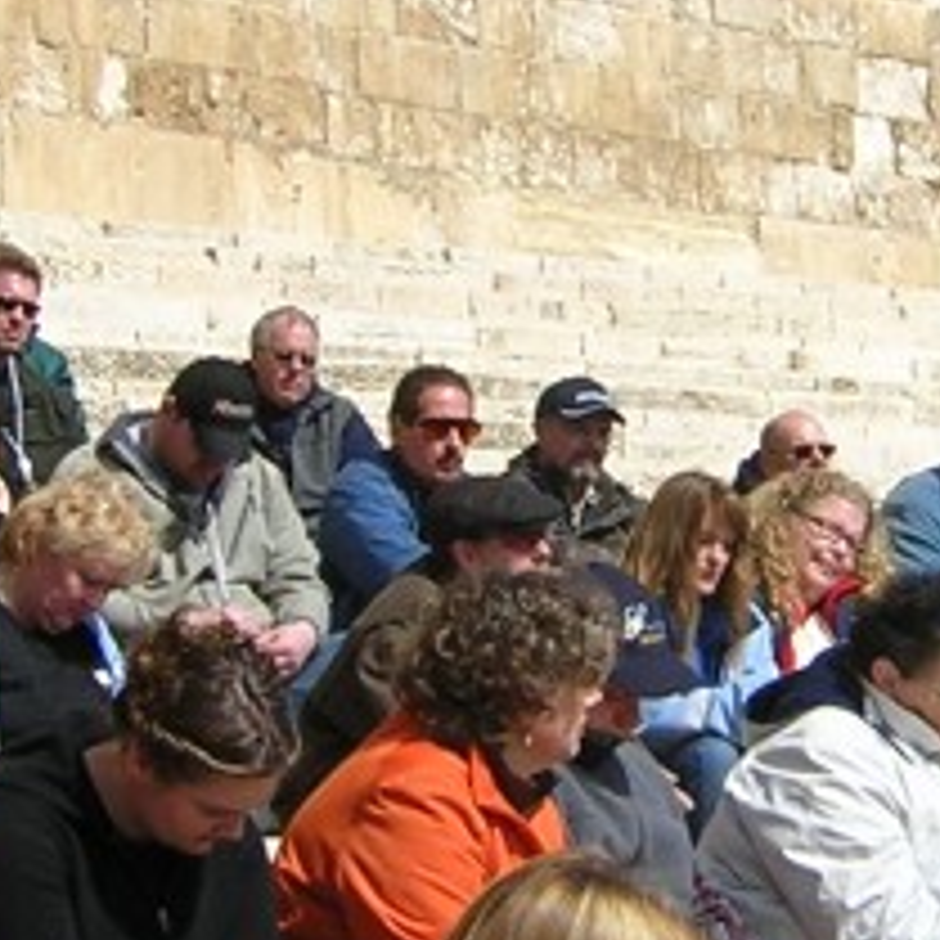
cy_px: 265
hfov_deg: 14.2
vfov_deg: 14.3
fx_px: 3748
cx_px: 729
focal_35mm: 122
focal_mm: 4.7
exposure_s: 1/547
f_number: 5.2
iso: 100
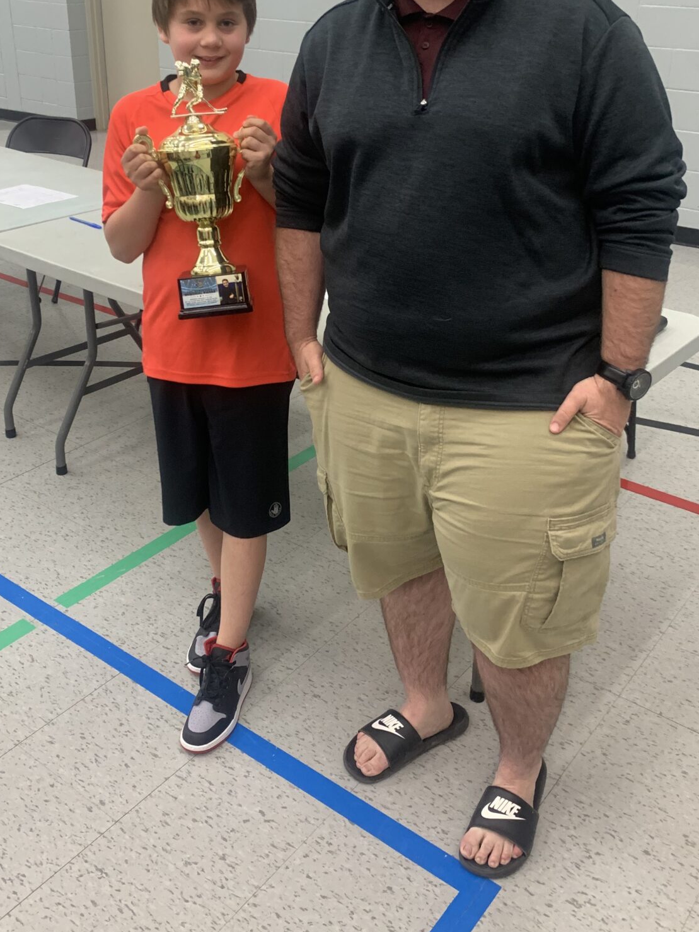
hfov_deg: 39.6
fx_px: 969
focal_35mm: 36
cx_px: 317
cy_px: 360
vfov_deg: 50.9
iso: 160
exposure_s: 1/60
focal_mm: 4.25
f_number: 1.8
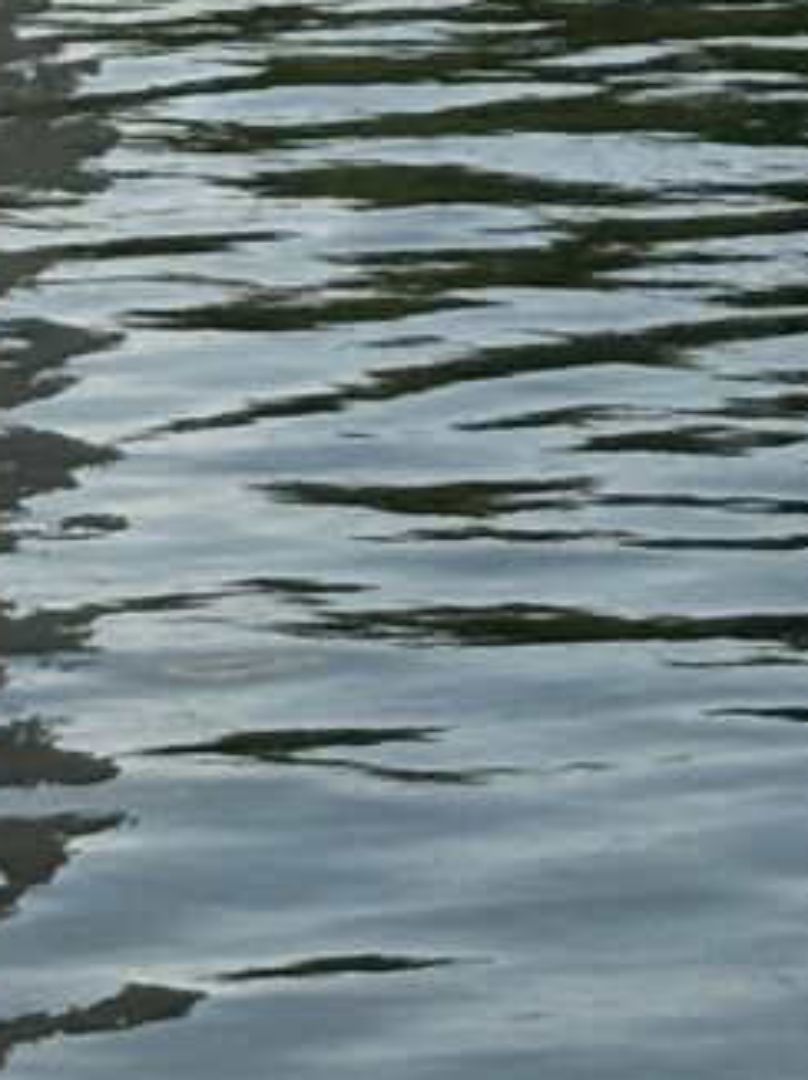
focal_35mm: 327
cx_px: 1282
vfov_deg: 5.6
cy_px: -2269
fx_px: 10190
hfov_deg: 4.5
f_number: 1.6
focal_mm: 5.96
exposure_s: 1/3311
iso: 32
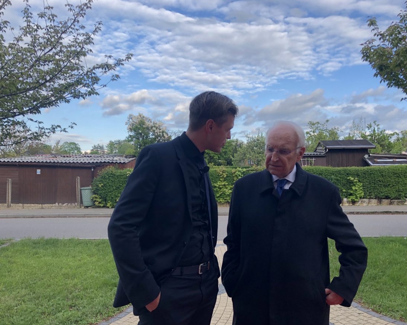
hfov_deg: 58.8
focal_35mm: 30
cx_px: 199
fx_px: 361
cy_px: 159
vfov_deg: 48.5
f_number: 1.8
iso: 20
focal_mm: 4
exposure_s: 1/414
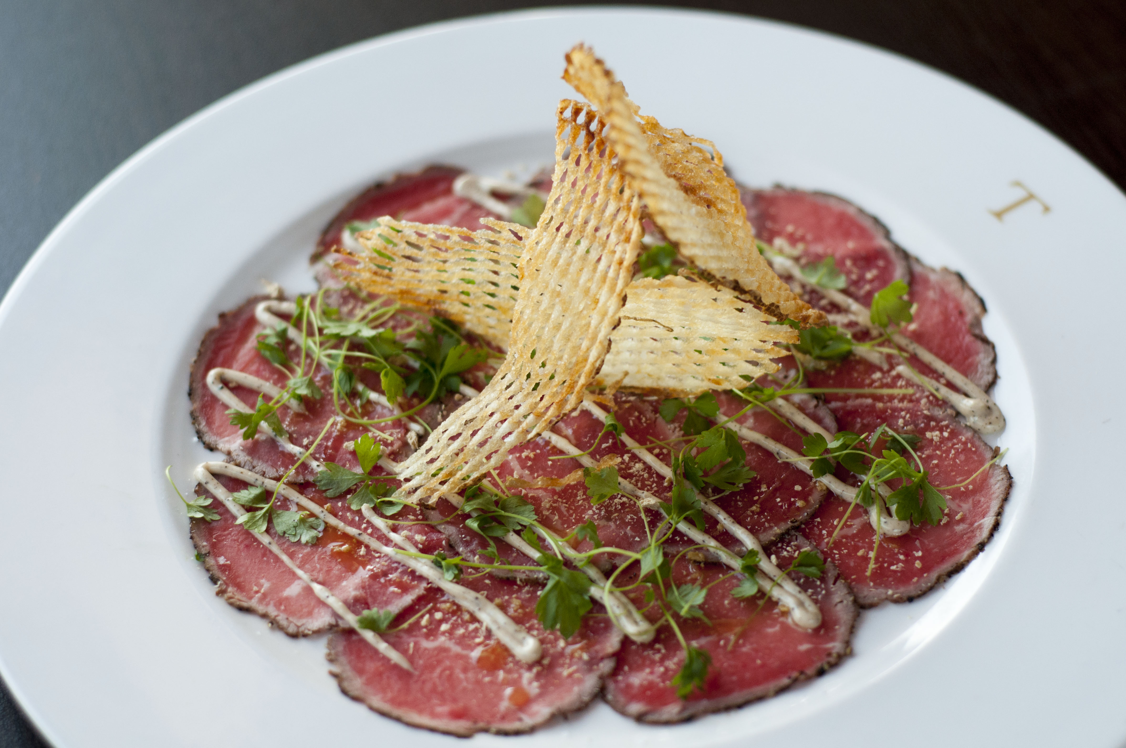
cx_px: 563
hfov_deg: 27.0
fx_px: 2343
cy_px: 374
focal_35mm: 75
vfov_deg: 18.1
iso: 400
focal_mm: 50
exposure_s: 1/640
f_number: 2.2
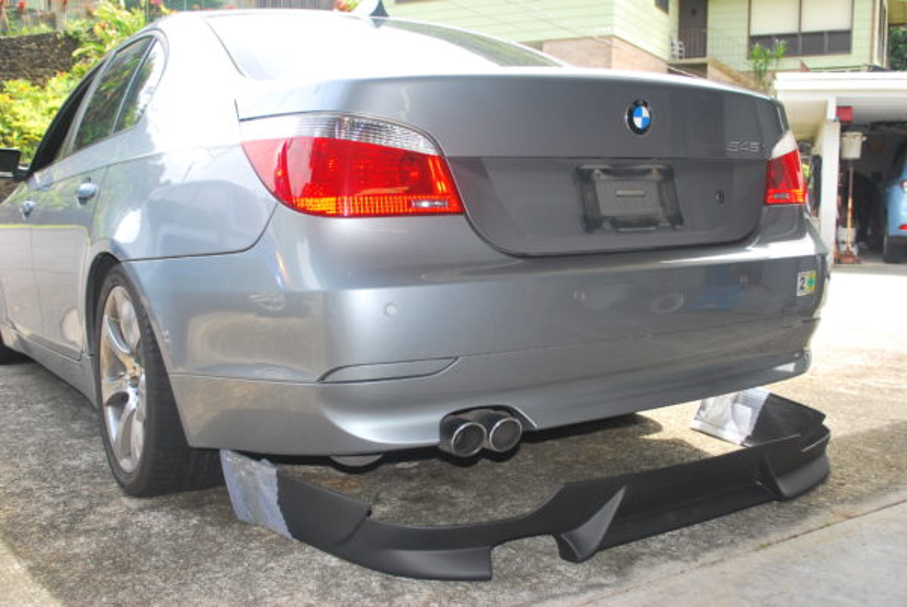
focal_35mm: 36
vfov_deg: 37.0
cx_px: 454
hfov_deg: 53.1
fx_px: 908
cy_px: 304
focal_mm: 24
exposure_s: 1/100
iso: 100
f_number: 4.2
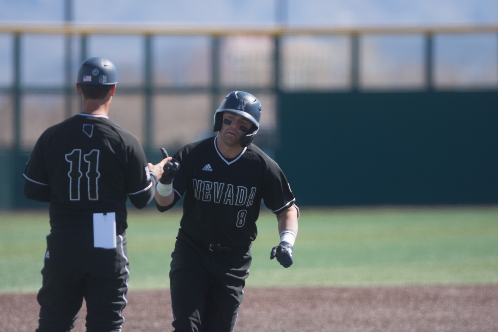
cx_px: 249
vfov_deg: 3.1
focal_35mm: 450
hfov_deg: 4.6
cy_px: 166
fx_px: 6225
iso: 200
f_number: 2.8
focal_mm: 300
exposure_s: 1/2000
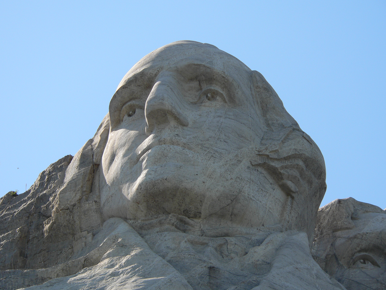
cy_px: 145
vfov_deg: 7.0
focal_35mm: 212
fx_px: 2364
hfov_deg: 9.3
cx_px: 193
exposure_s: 1/400
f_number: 4
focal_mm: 35.3
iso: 80
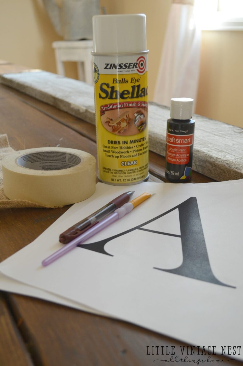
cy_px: 183
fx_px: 397
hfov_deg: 34.1
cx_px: 122
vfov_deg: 49.6
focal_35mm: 39
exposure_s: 1/100
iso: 400
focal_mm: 26
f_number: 5
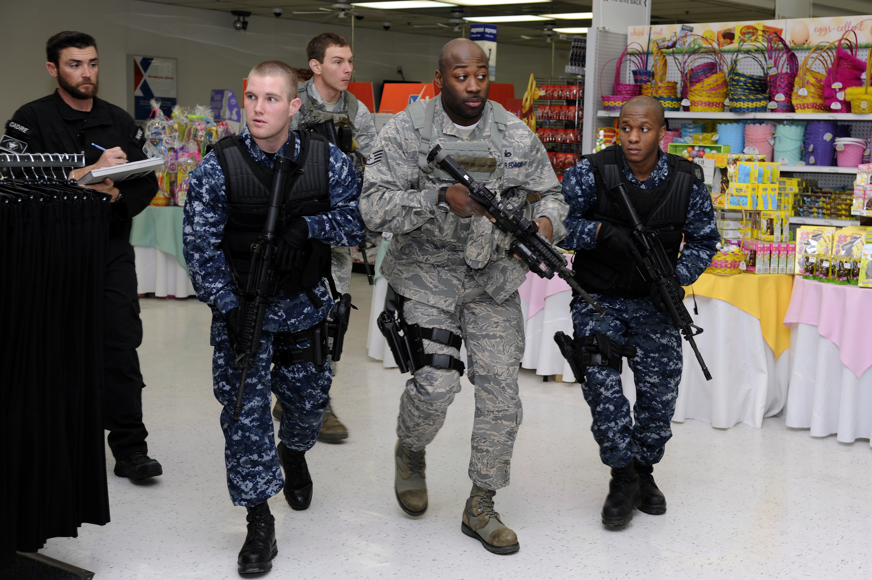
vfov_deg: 28.0
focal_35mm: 48
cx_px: 436
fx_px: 1162
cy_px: 290
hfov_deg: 41.1
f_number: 4.5
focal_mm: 48
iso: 250
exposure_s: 1/125
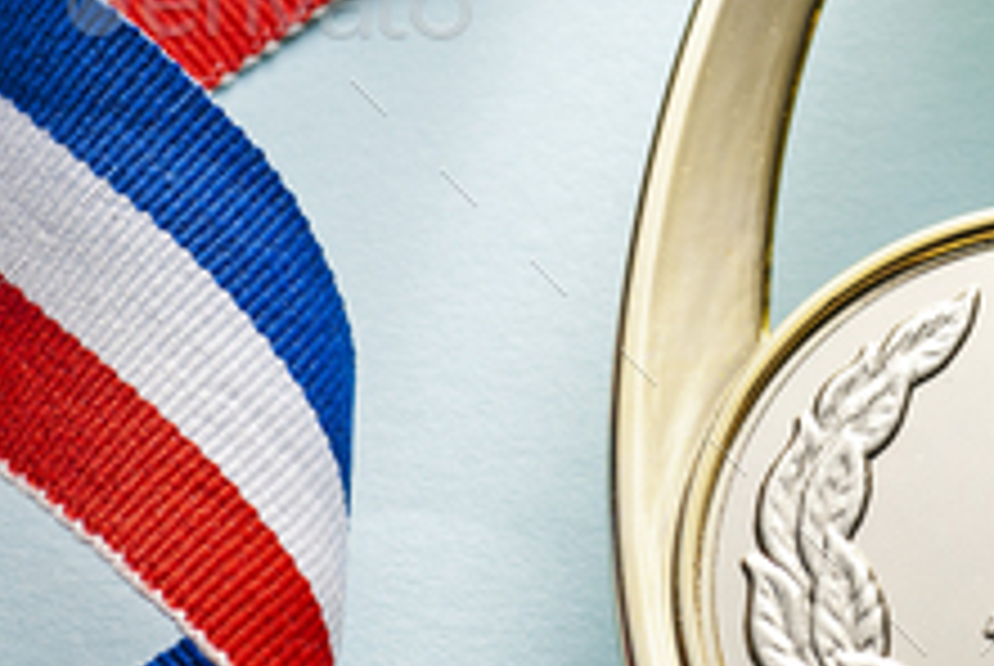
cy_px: 218
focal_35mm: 360
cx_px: 931
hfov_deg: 5.7
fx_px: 9953
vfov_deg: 3.8
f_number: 11
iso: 100
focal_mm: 90
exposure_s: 1/100
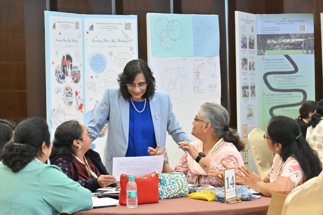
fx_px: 1036
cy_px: 108
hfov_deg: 17.7
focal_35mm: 116
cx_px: 162
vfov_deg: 11.9
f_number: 4.8
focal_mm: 77
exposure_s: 1/320
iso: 5000
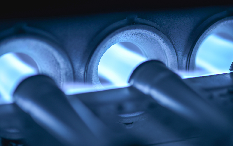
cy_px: 74
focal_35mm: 108
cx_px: 116
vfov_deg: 12.1
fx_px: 686
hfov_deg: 19.3
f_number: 3.3
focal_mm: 105
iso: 100
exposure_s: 1.3
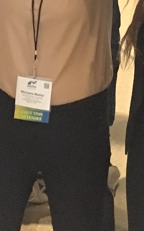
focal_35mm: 185
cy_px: -247
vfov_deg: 10.3
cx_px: 135
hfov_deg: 7.1
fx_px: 1161
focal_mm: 4.15
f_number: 2.2
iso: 200
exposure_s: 1/30
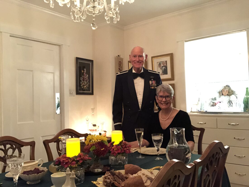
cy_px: 94
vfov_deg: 44.2
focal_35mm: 32
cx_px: 124
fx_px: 230
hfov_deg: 56.8
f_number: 2.2
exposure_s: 1/17
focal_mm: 2.87
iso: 640
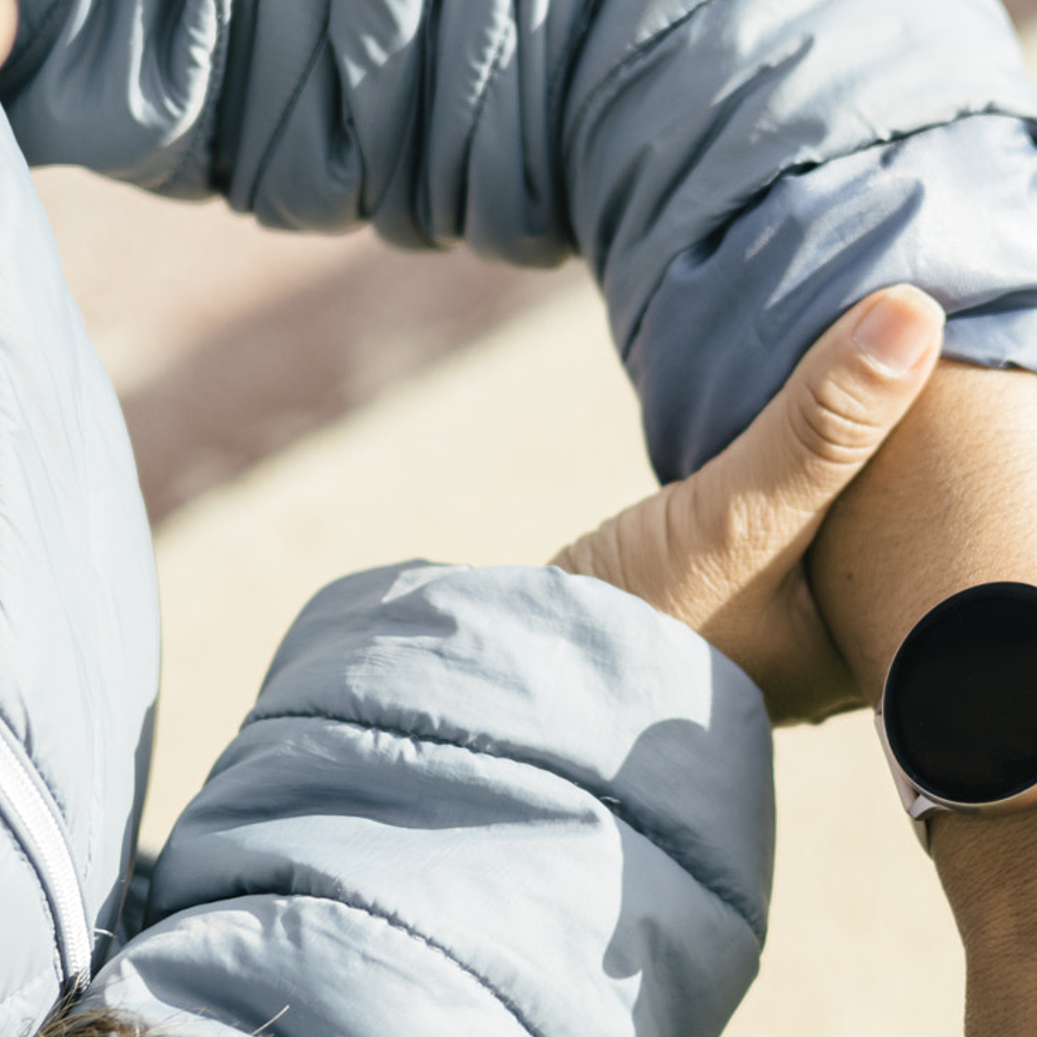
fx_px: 4813
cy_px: 424
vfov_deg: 12.3
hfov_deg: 12.2
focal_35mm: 142
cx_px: 827
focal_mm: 40
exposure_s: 1/2500
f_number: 2
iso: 100
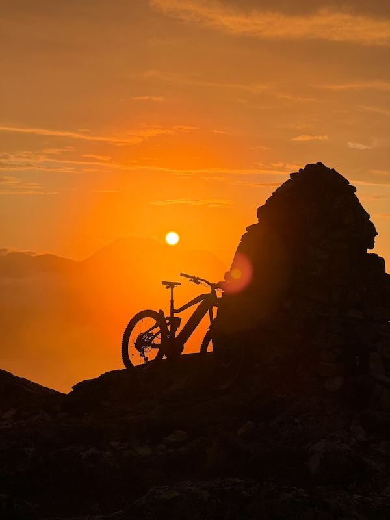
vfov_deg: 25.3
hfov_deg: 19.1
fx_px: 1157
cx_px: 195
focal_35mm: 77
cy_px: 260
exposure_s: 1/1277
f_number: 2.8
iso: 25
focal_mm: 9
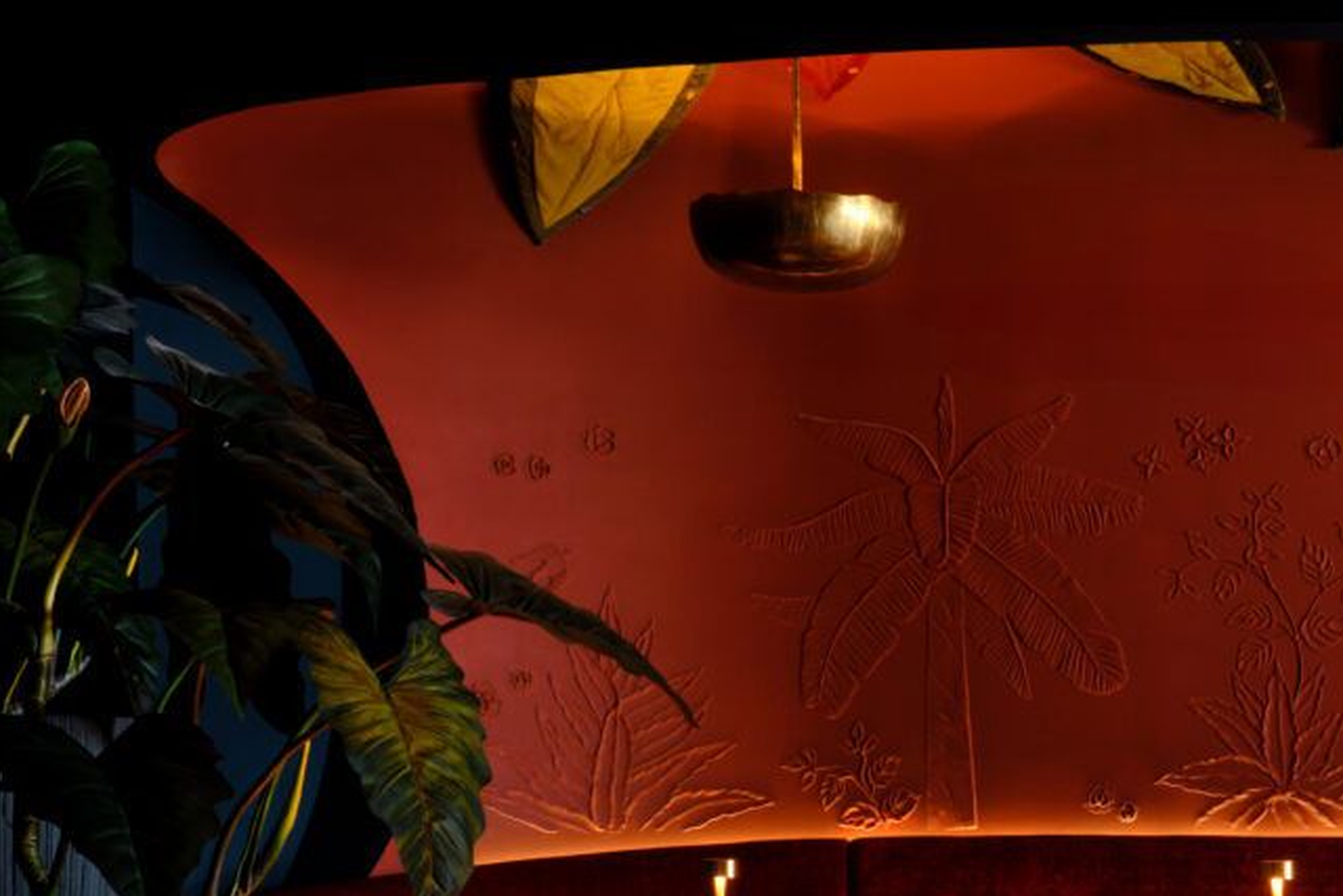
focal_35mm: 70
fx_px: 2612
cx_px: 1305
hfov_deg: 27.4
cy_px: 752
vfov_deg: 19.2
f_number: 13
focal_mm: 23.5
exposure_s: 15
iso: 250
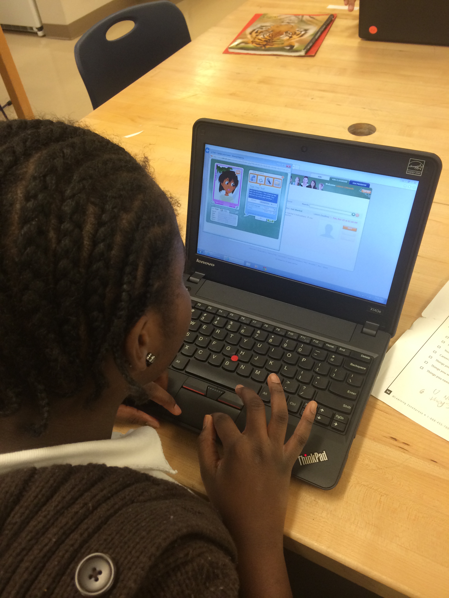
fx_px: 519
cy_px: 299
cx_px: 224
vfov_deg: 60.0
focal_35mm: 30
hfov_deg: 46.8
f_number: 2.2
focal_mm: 4.12
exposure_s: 1/30
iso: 50
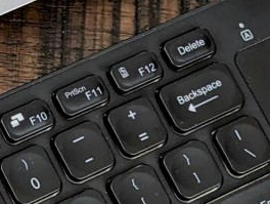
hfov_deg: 7.4
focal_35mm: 261
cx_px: -206
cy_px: -140
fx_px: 2039
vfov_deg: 5.6
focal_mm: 6.81
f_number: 1.85
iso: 116
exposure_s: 1/24
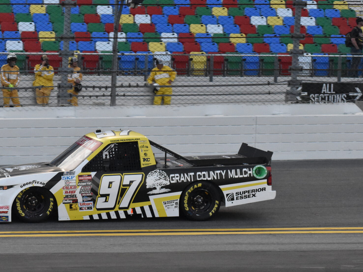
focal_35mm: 170
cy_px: 150
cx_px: 150
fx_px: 1779
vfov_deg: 8.7
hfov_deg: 11.6
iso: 5000
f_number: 5.6
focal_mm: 85
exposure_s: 1/4000
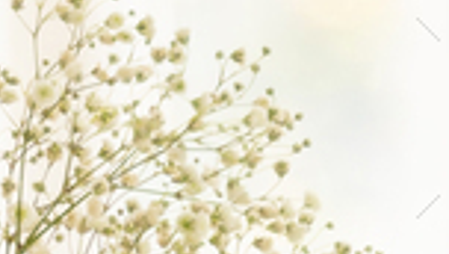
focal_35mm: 456
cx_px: -384
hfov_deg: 4.7
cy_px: -350
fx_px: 5437
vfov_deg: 2.7
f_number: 2.8
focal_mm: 75
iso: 100
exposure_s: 1/160
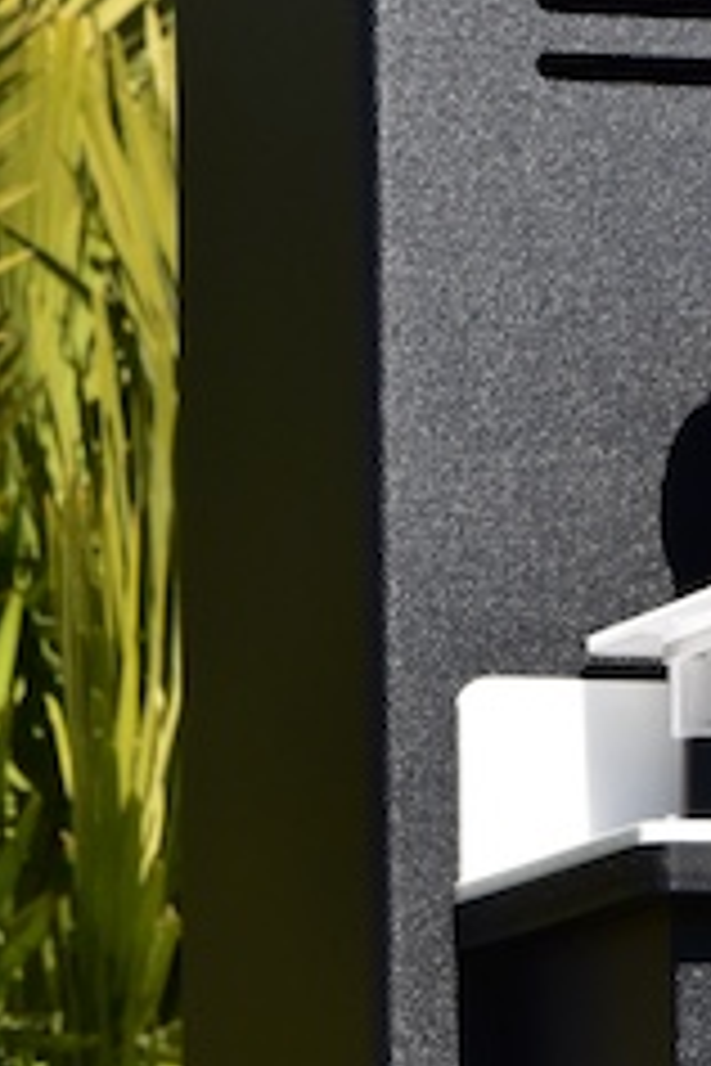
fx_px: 9835
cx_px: 796
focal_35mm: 332
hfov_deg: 4.1
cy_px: 634
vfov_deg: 6.2
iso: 400
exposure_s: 1/500
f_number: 11
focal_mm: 70
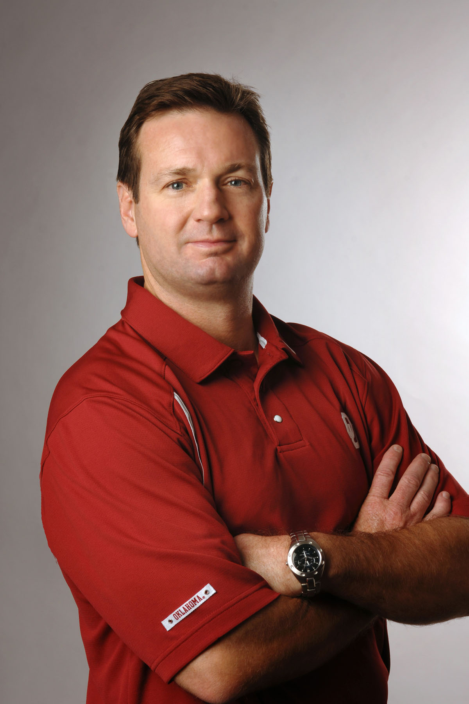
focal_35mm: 90
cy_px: 352
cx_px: 234
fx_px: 1759
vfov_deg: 22.6
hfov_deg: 15.2
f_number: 11
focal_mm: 60
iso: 100
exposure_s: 1/125
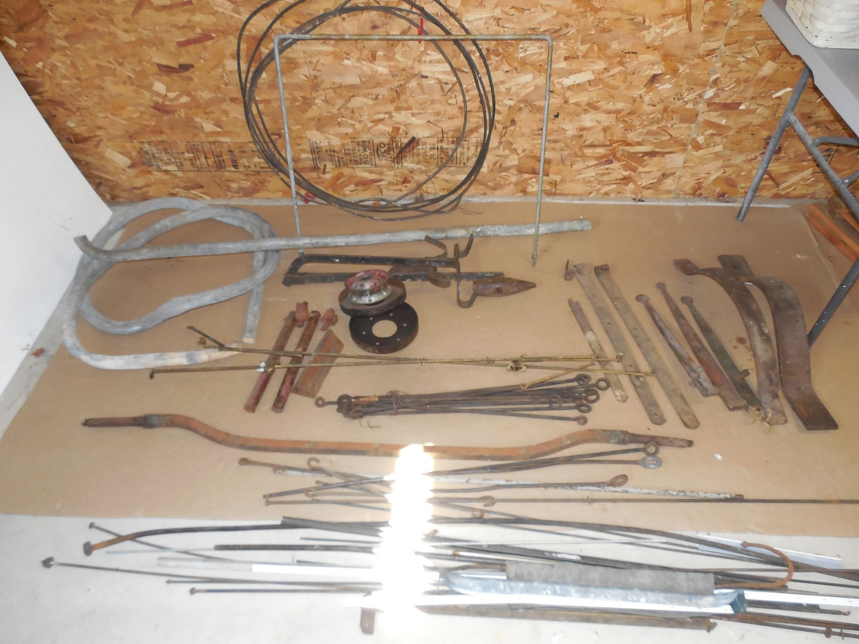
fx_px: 620
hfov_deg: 69.4
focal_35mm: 25
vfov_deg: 54.9
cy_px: 322
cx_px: 430
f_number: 3.3
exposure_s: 1/25
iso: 320
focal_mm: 4.5
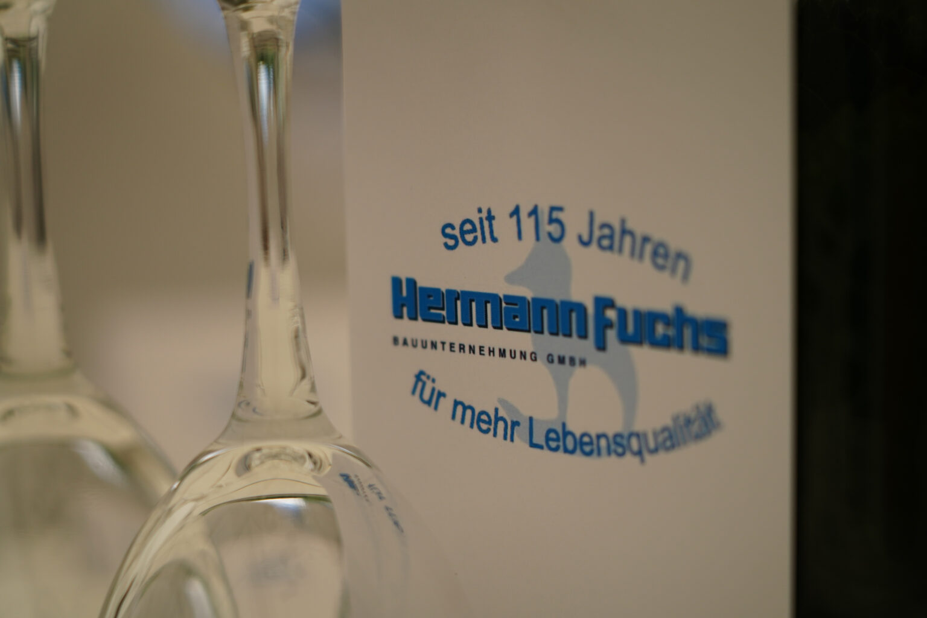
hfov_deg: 19.5
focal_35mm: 105
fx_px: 2704
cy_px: 309
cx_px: 464
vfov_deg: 13.0
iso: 400
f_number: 4
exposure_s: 1/2000
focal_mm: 105
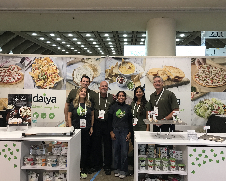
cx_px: 118
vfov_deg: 48.5
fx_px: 201
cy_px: 89
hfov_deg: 58.7
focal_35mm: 30
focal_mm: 3.99
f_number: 1.8
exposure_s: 1/24
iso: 40
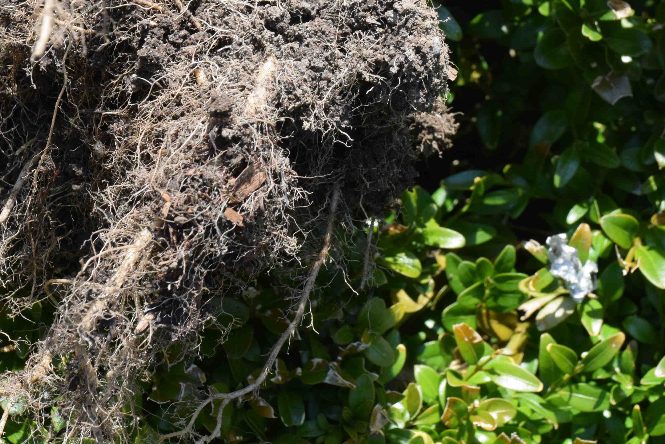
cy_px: 84
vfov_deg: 8.7
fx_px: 2900
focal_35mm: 157
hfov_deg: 13.1
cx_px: 376
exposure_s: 1/320
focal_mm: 58
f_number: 10
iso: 500
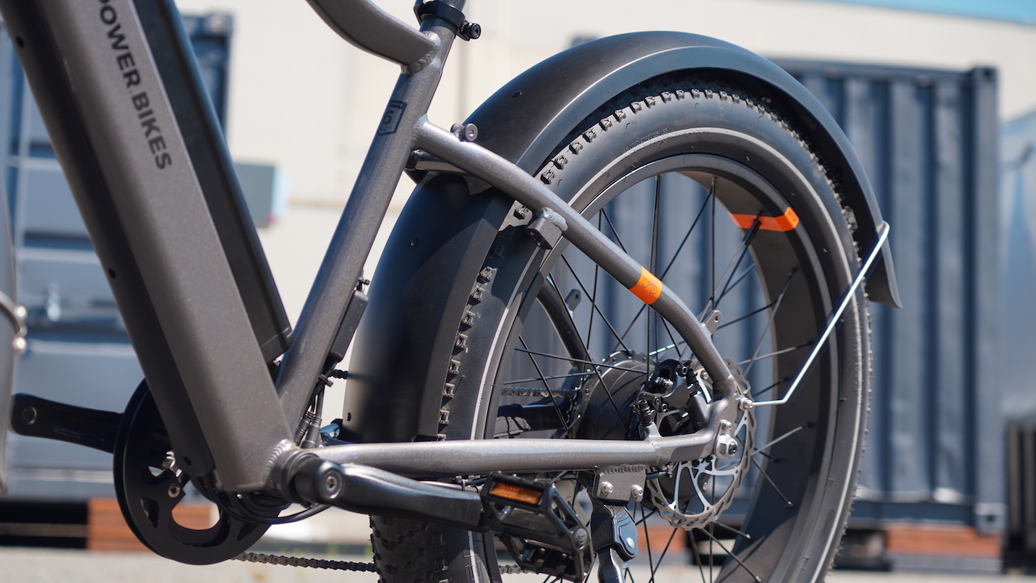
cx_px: 523
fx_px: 1965
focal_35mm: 72
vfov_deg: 16.9
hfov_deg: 29.5
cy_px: 322
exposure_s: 1/125
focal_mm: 45
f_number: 2.8
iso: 100
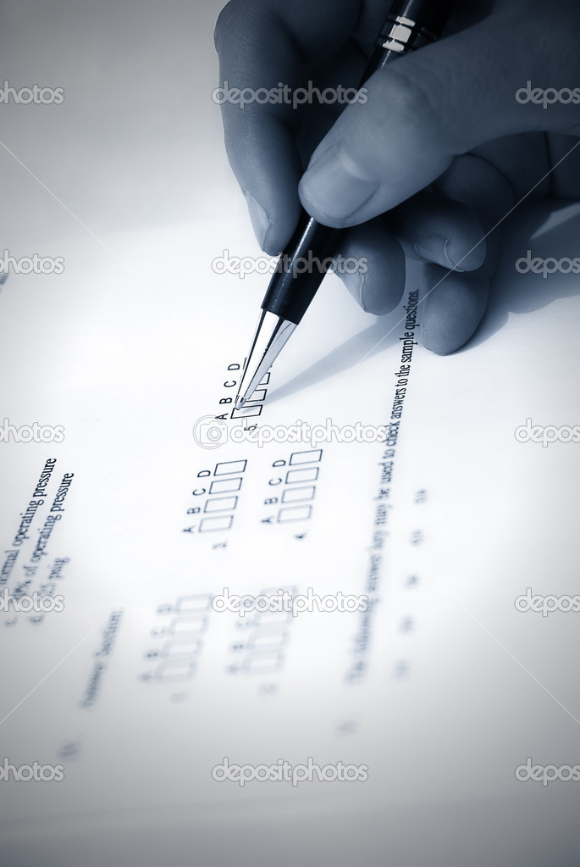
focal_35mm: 105
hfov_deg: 13.1
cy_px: 434
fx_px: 2530
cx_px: 290
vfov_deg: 19.4
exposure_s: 1/640
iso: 200
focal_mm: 70
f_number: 6.3
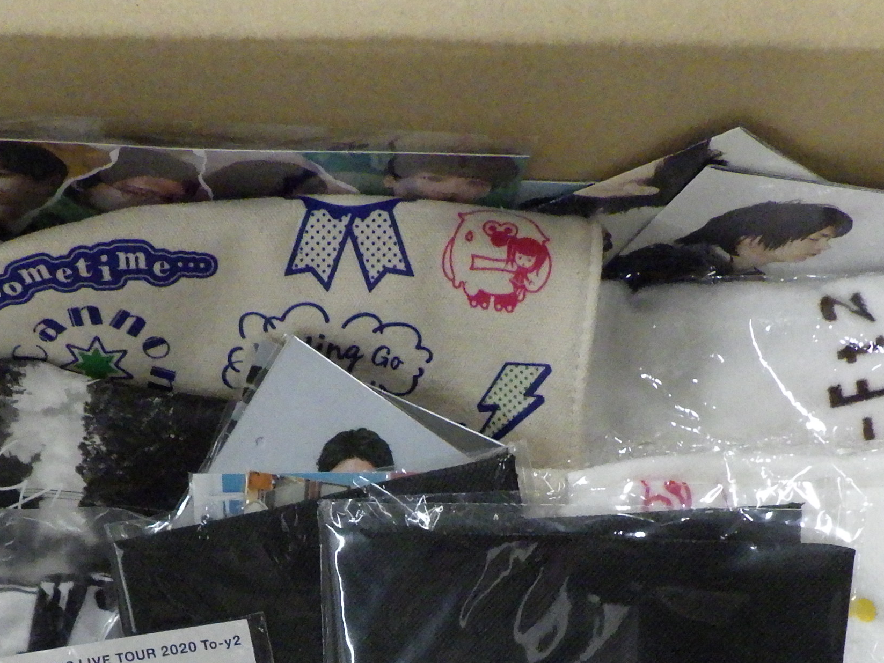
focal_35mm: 62
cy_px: 707
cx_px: 329
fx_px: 1584
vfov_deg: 22.5
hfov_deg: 31.0
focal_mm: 5
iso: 400
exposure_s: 1/30
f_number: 3.5
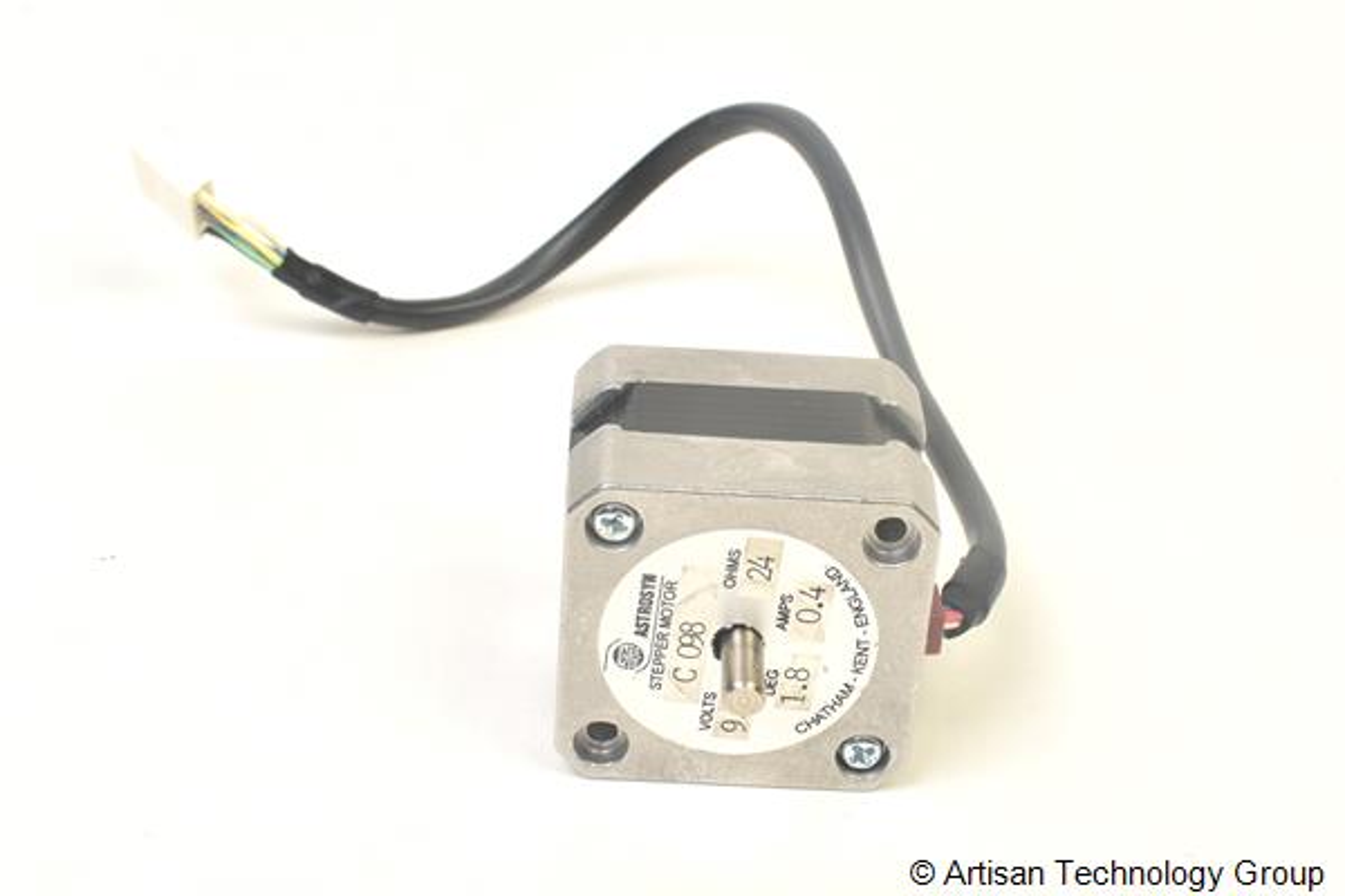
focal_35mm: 45
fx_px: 1681
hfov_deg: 43.6
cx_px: 672
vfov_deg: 29.9
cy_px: 448
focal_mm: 30
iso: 200
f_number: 14
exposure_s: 1/200
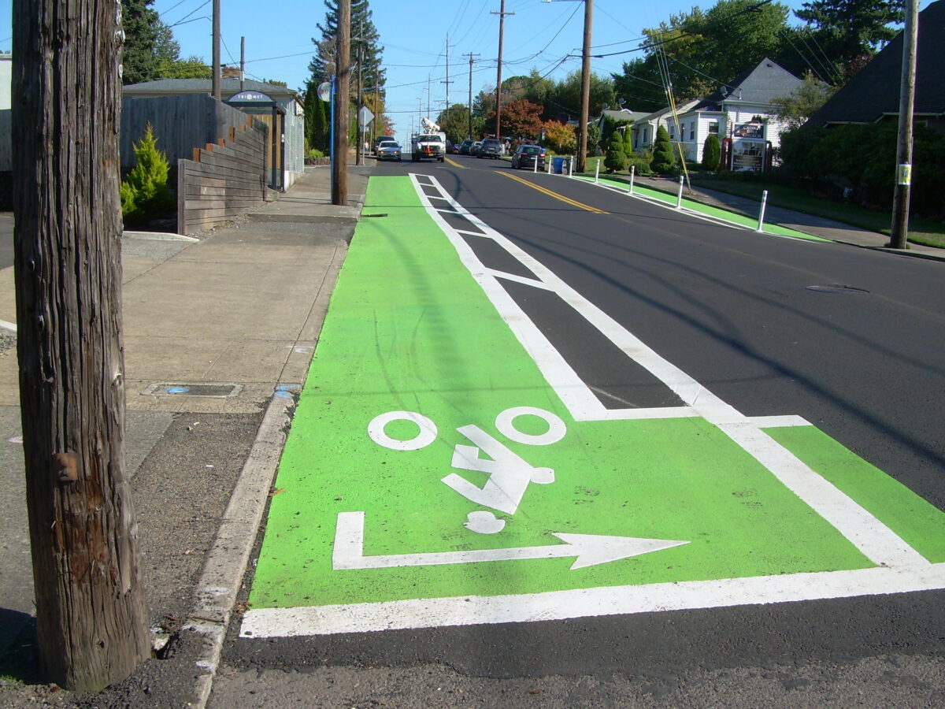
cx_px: 472
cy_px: 354
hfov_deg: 49.0
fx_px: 1037
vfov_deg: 37.7
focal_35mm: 38
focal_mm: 6.3
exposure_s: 1/324
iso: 50
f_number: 4.6
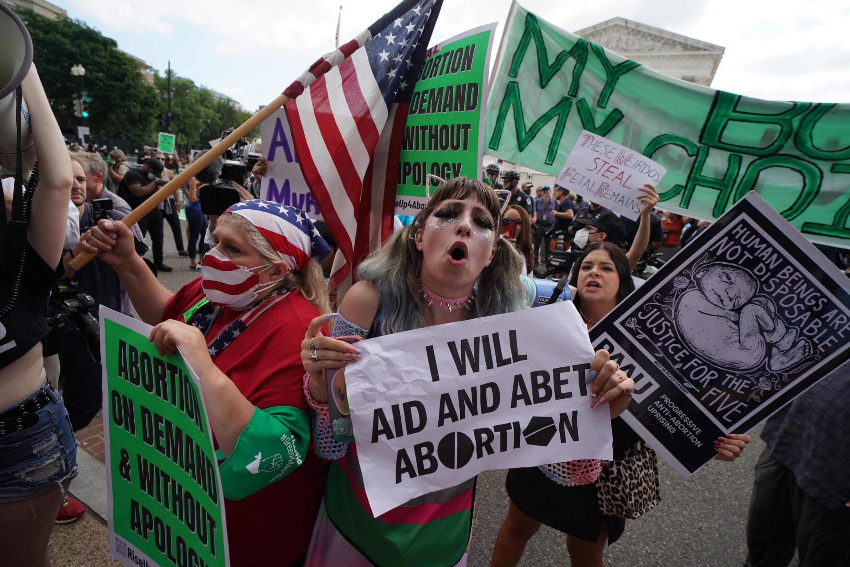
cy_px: 284
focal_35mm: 18
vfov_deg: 67.4
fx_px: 425
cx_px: 425
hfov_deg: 90.0
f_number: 4.5
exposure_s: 1/400
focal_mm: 18
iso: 100
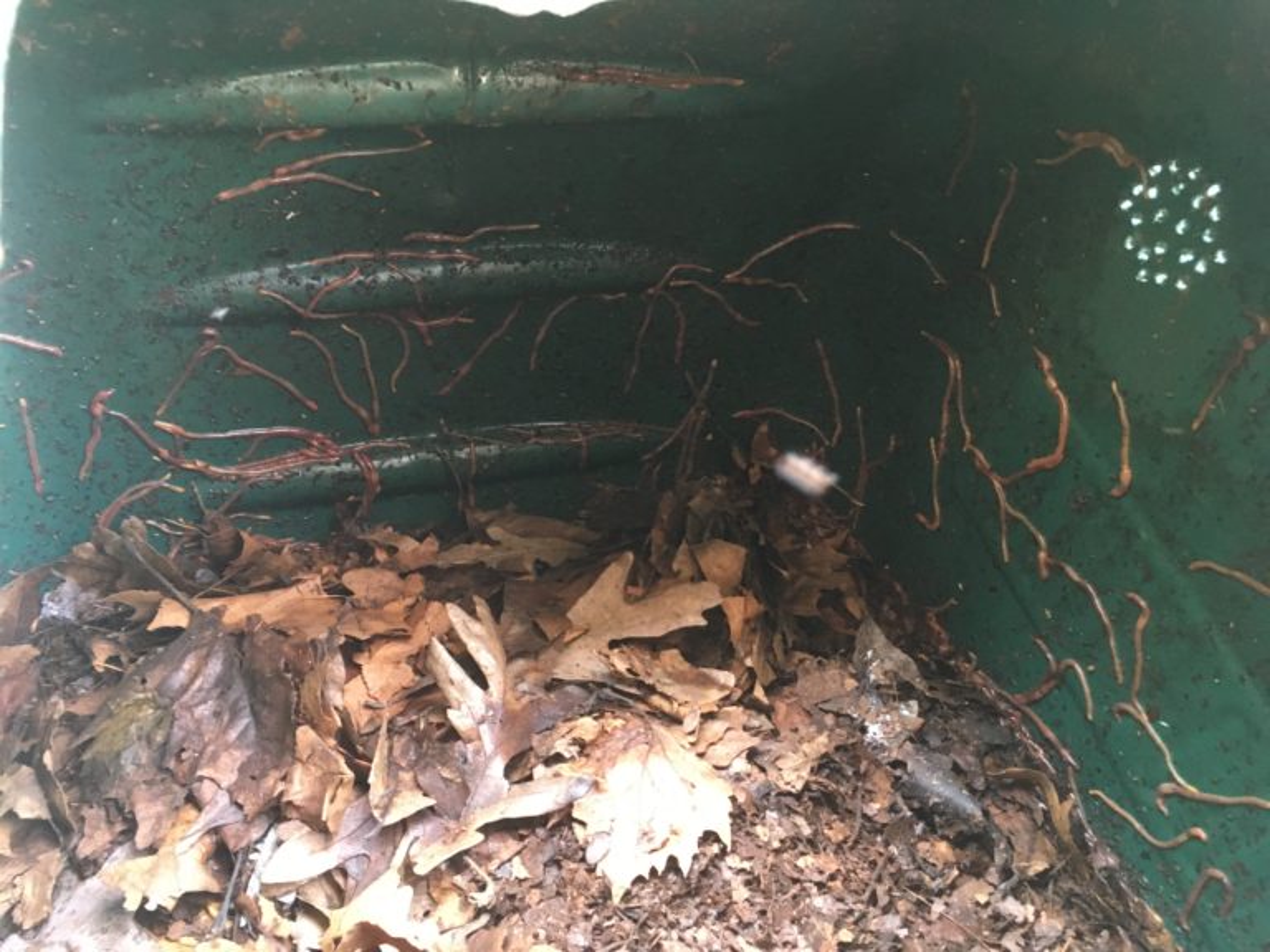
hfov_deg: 61.7
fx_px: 1064
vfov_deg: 48.2
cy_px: 476
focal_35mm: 29
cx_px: 635
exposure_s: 1/30
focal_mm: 4.15
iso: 200
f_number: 2.2
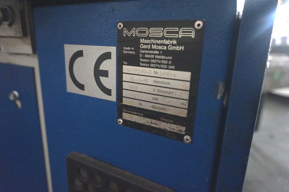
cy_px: 96
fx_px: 193
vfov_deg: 53.1
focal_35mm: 24
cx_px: 144
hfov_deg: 73.7
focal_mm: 16
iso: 3200
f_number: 3.5
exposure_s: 1/5
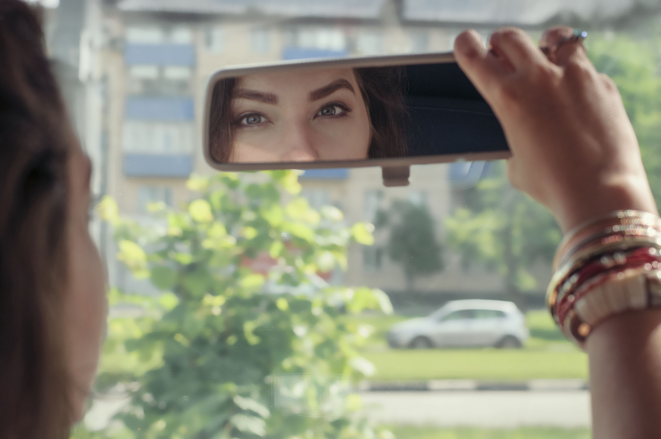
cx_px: 330
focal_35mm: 75
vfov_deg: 18.1
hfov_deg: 27.0
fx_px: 1375
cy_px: 220
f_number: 5.6
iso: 200
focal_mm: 50
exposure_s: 1/320
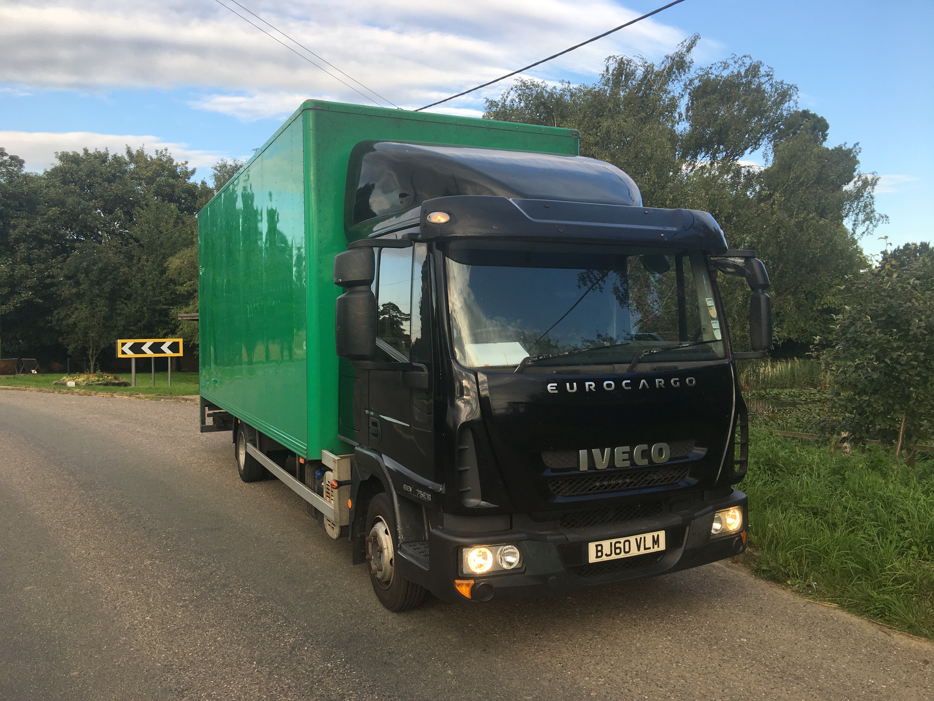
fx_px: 782
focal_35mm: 29
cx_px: 467
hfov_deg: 61.7
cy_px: 350
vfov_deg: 48.2
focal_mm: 4.15
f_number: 2.2
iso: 25
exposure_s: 1/333
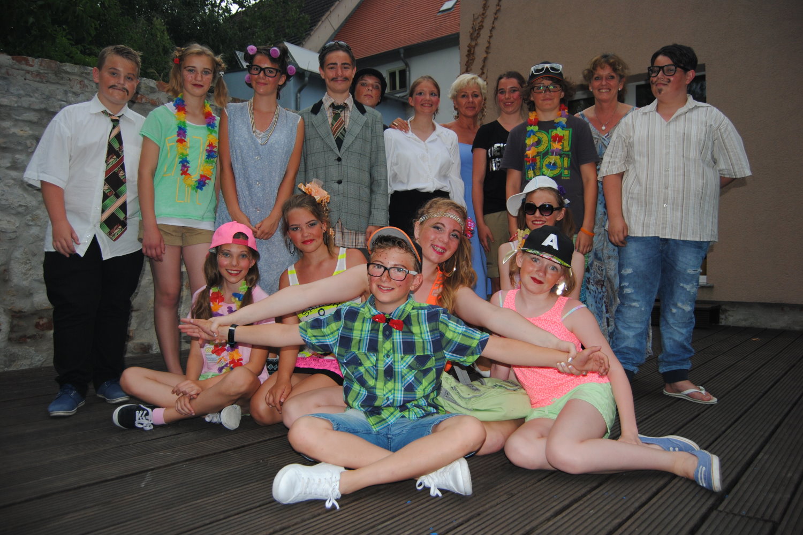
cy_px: 268
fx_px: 602
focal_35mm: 27
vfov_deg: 47.9
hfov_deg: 67.4
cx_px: 402
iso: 200
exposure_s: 1/60
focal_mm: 18
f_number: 3.5
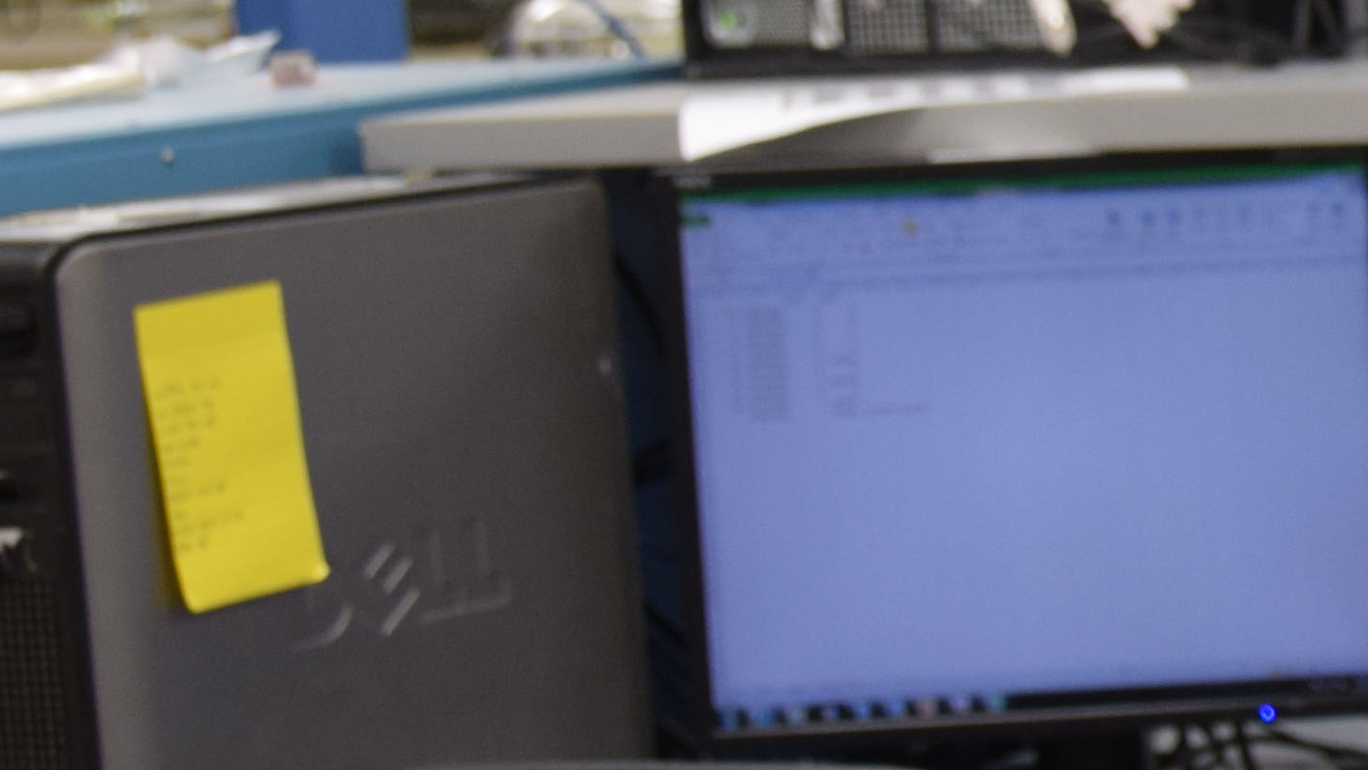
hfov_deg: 12.3
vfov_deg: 7.8
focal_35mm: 156
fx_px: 5659
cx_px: 2640
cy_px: 318
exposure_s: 1/100
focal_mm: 24
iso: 400
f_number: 5
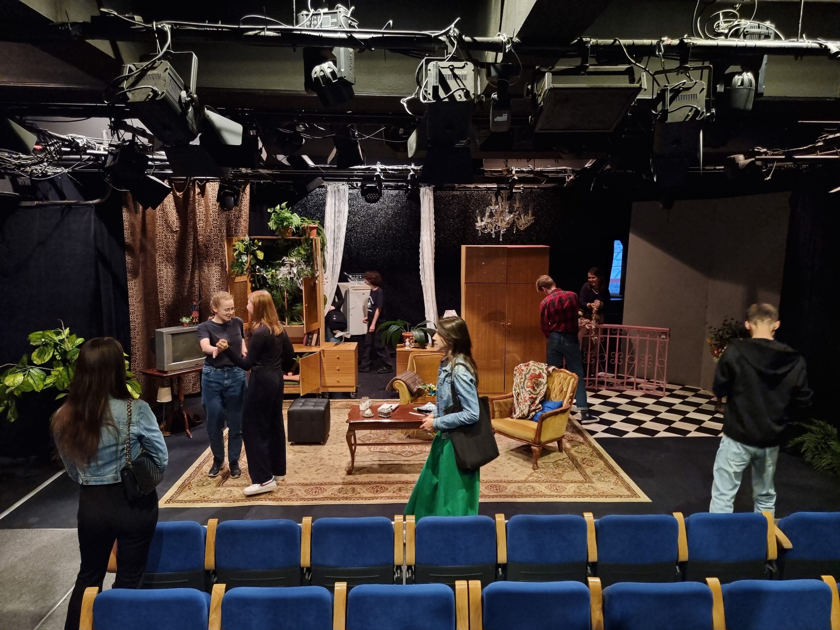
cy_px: 315
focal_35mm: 24
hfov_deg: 71.6
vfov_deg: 56.8
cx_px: 420
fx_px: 582
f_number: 1.8
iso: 640
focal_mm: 6.7
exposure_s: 1/33
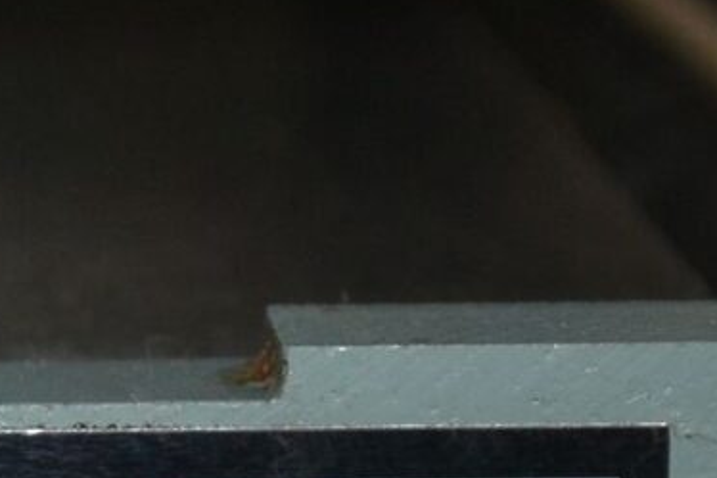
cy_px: 640
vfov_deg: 4.8
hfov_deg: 7.2
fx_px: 5628
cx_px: -335
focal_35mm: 283
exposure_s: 1/60
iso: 720
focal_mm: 55
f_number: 5.6
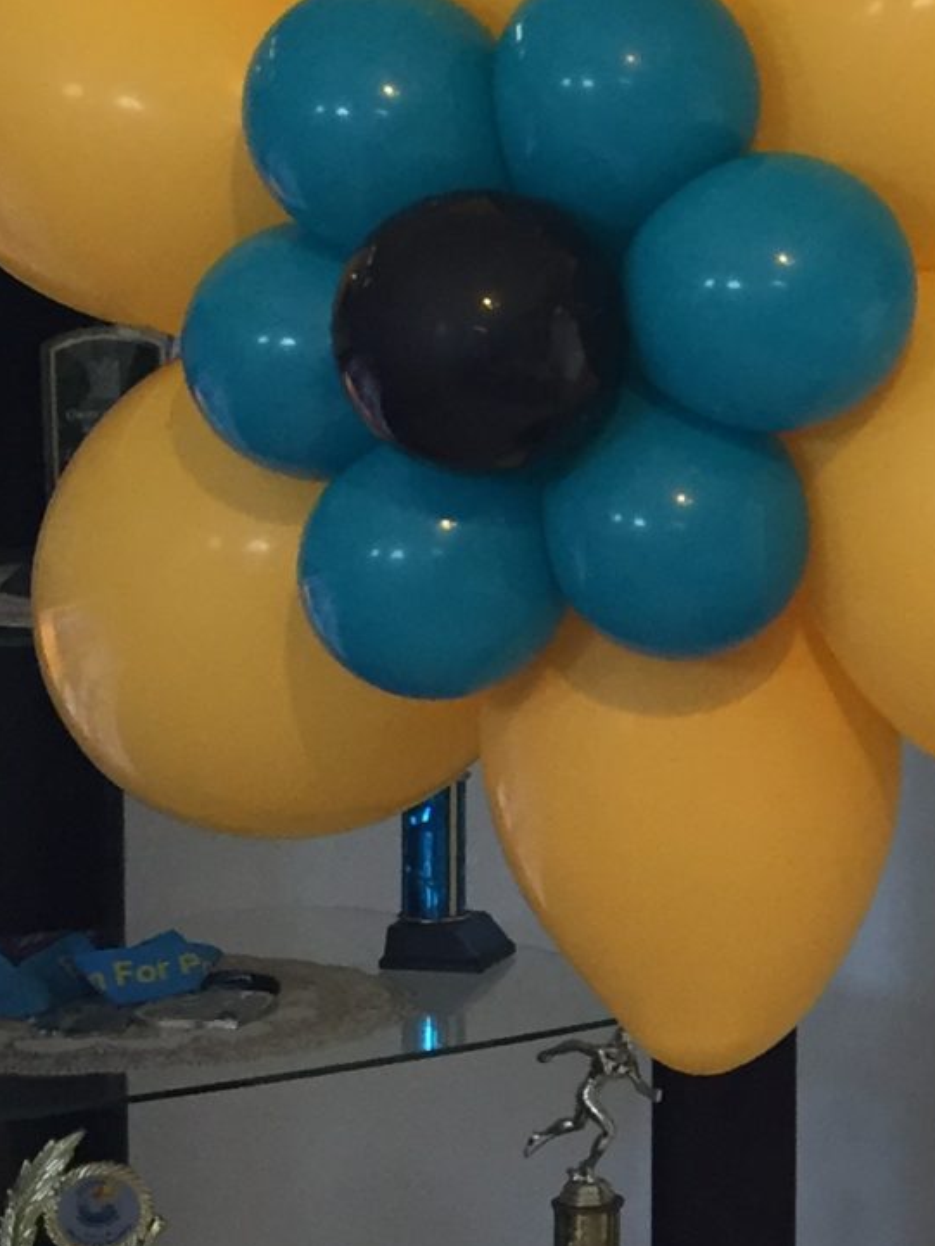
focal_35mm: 103
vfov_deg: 19.1
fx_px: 3708
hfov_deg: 13.4
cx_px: 1459
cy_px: 662
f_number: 2.2
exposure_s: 1/30
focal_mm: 4.15
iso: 100
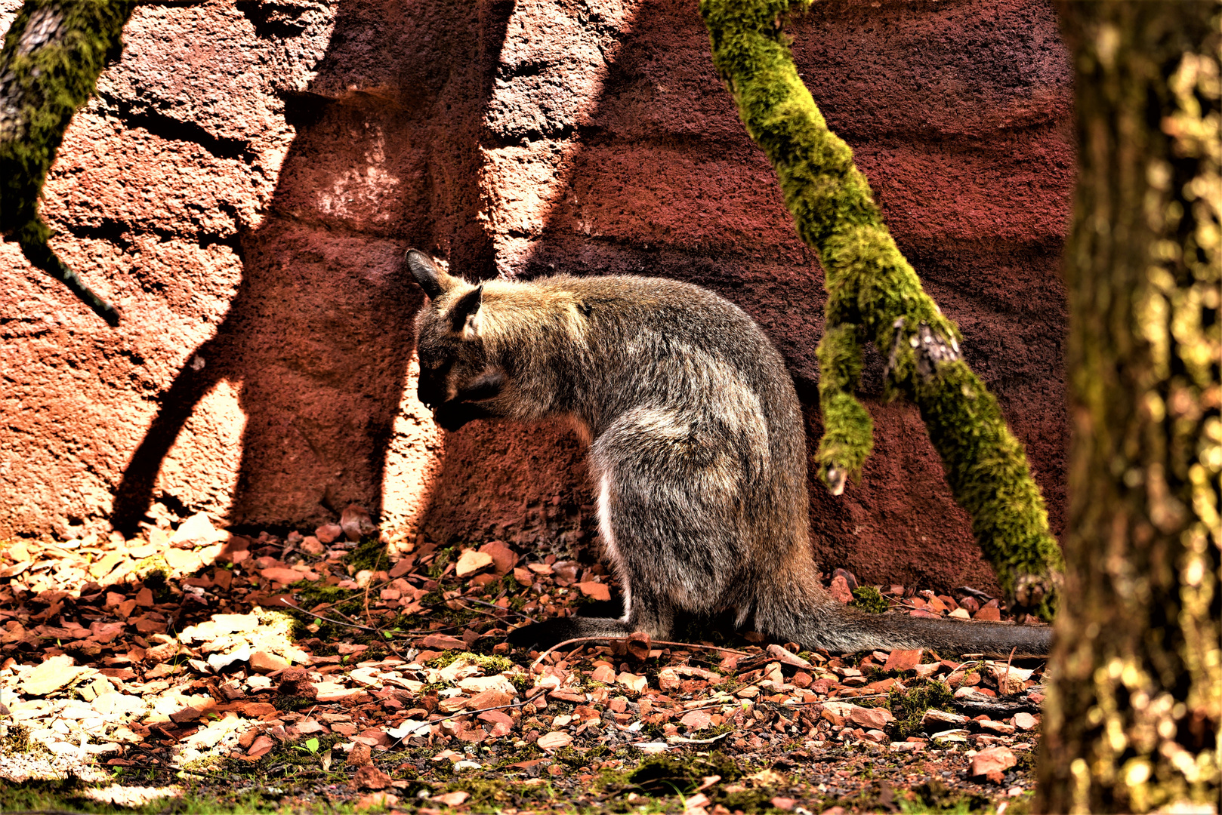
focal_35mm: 150
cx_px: 611
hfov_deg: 13.7
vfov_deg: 9.2
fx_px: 5093
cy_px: 408
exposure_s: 1/80
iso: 100
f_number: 5.6
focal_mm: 150
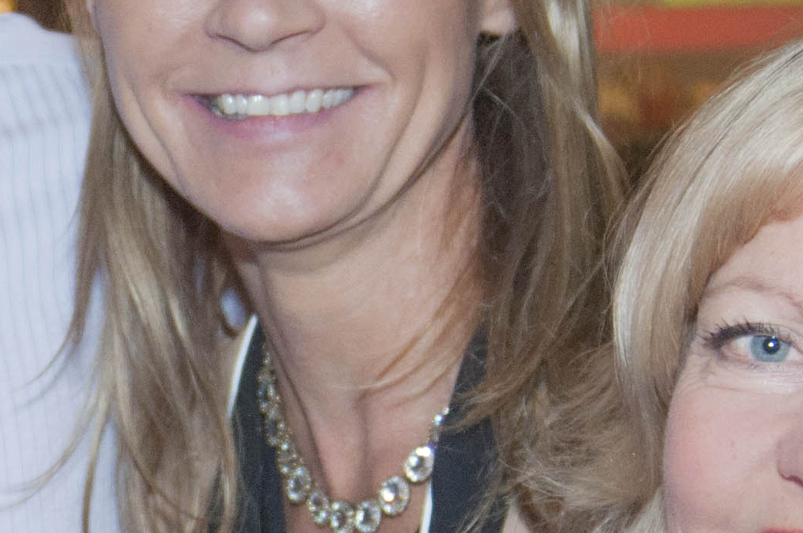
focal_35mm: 172
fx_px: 3831
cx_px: 2
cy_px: 446
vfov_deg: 7.9
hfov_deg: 11.8
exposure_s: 1/60
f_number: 4
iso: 800
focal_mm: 28
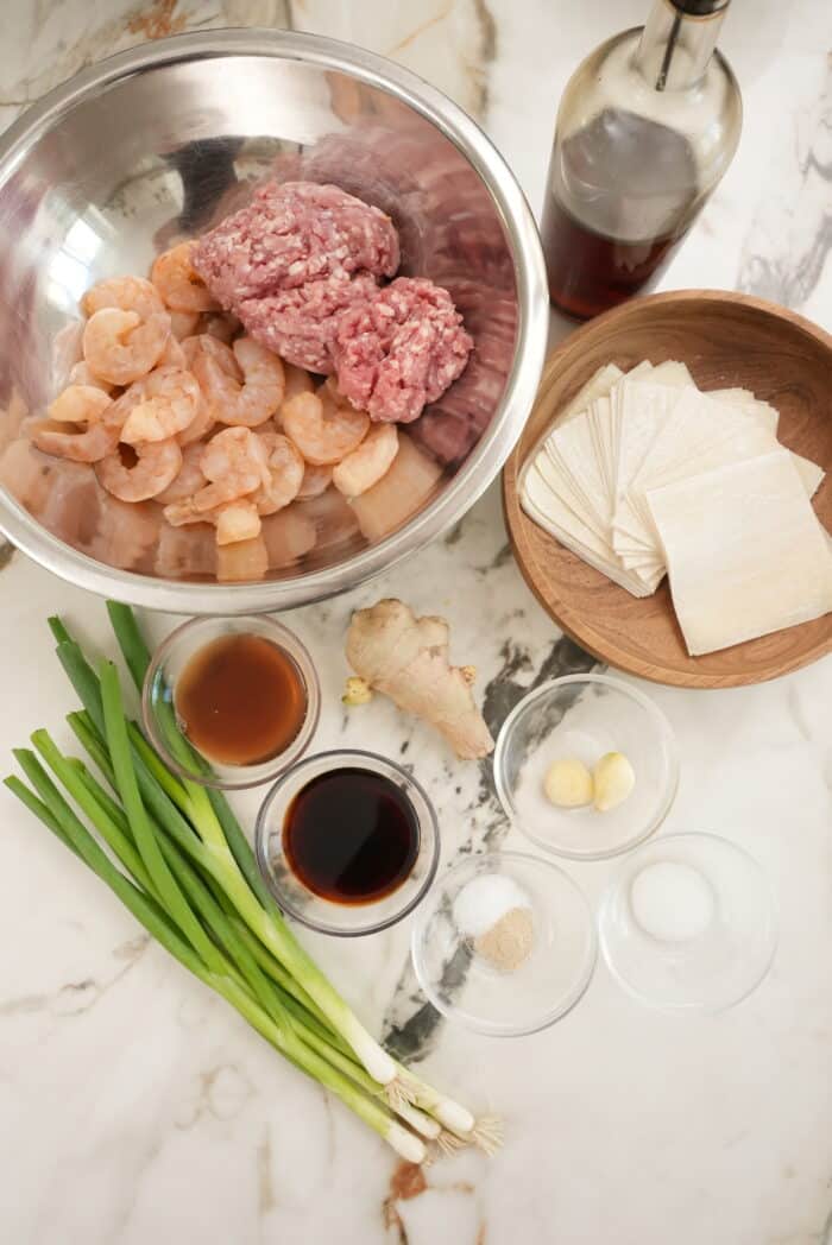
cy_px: 622
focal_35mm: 24
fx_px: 831
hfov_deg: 53.2
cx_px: 416
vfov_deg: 73.7
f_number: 8
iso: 4000
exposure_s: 1/200
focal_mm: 24
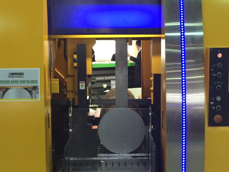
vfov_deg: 22.6
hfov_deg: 29.8
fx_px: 430
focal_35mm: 65
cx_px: 124
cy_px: 99
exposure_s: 1/30
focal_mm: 4.15
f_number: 2.2
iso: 64
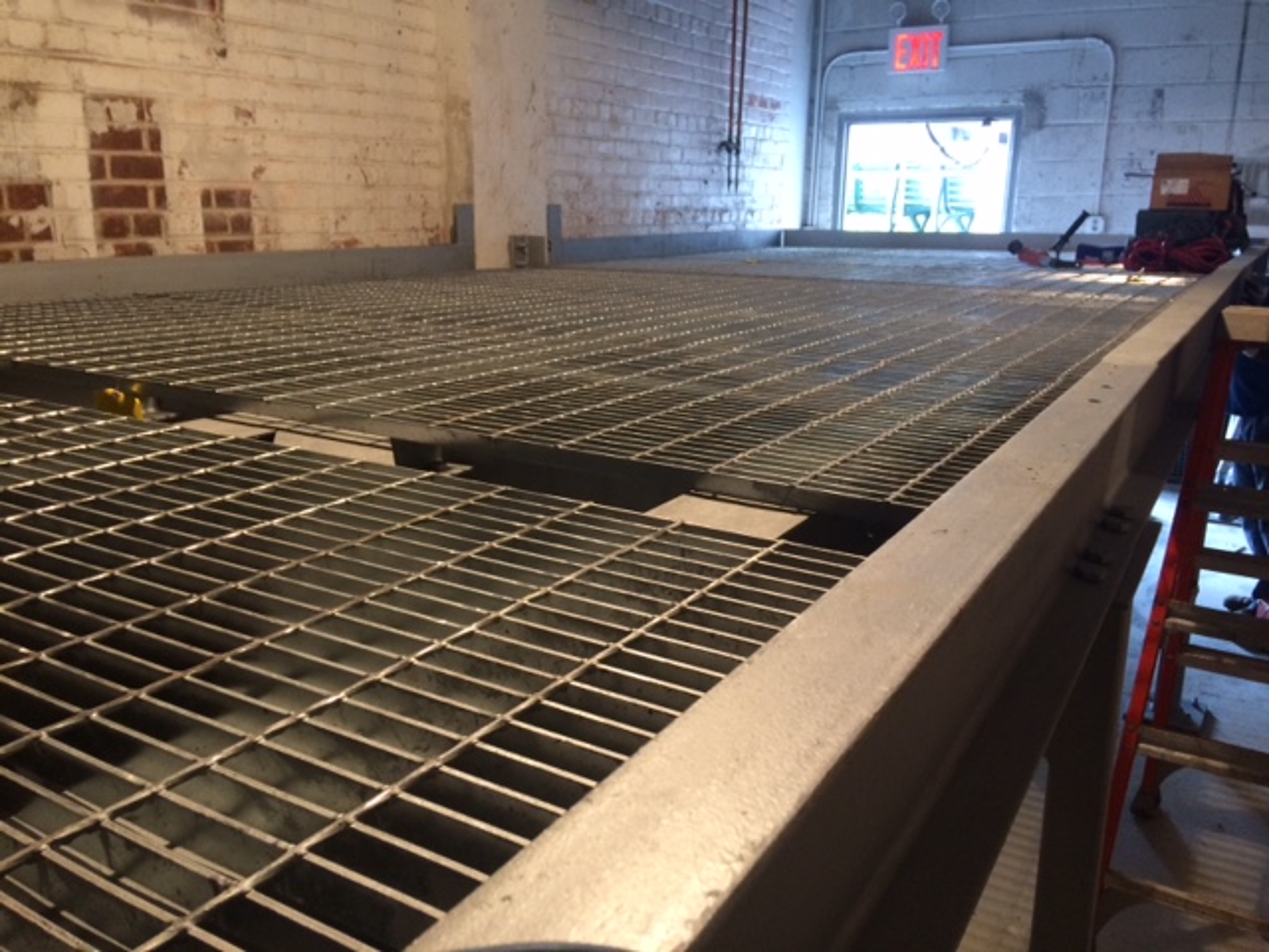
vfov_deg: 48.2
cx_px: 634
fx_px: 1063
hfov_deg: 61.7
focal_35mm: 29
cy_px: 476
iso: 160
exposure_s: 1/30
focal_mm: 4.15
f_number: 2.2
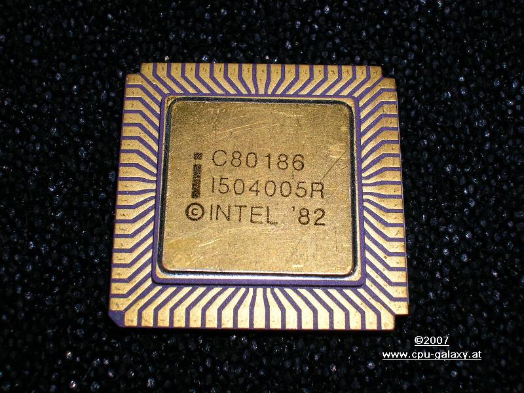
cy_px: 196
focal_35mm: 58
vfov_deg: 25.2
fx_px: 878
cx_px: 262
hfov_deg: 33.2
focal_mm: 9.7
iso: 50
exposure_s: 1/60.1
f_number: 5.9
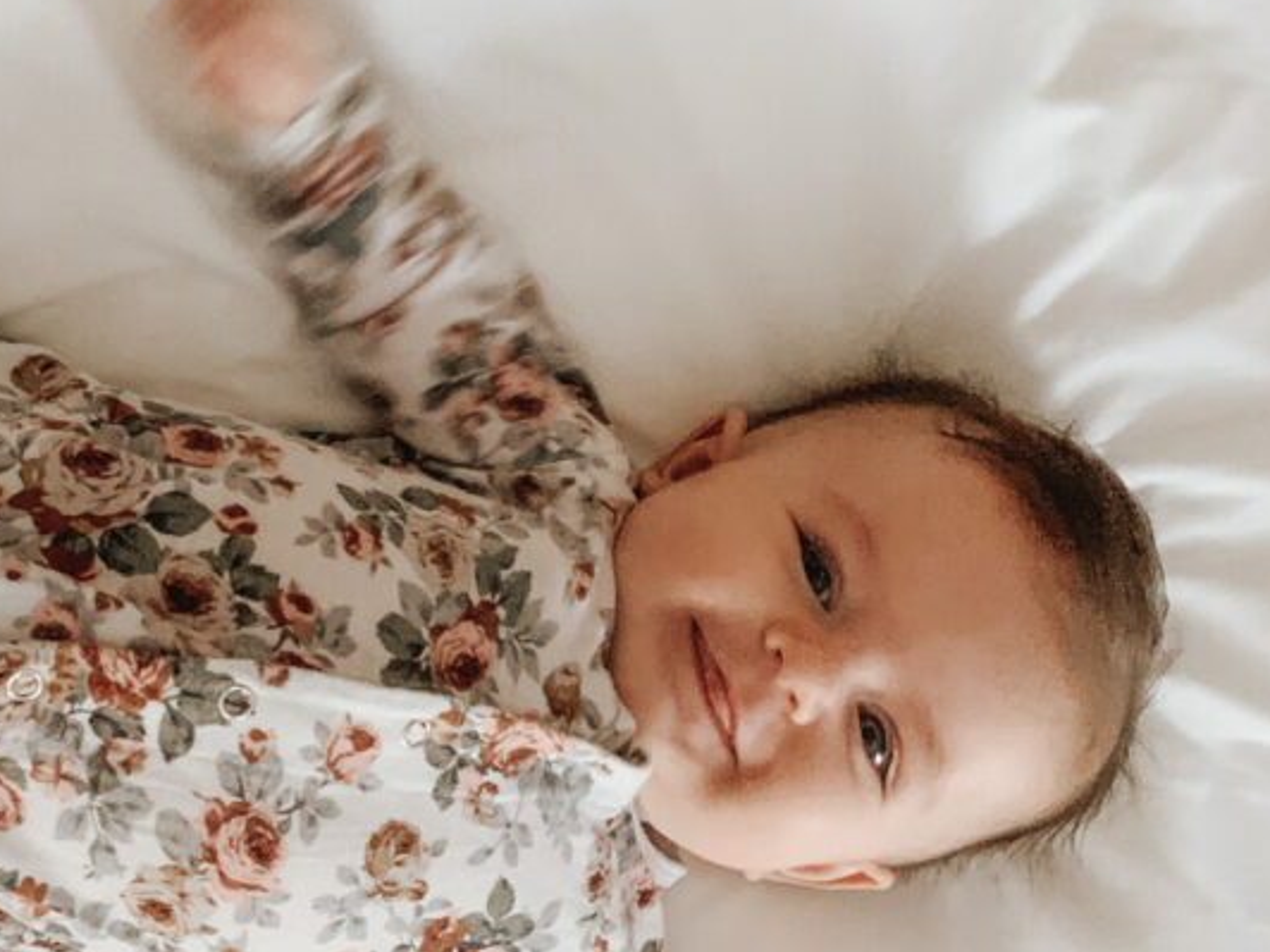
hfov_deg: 35.3
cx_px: 60
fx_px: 1834
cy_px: 382
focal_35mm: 50
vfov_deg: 29.0
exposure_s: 1/30
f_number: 1.8
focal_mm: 4.25
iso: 500
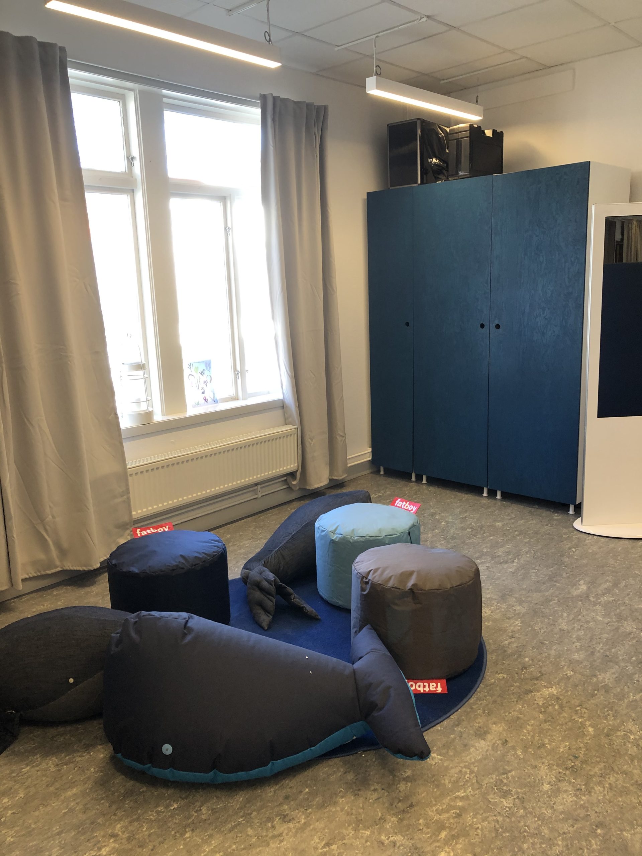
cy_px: 428
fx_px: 692
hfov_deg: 49.7
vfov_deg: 63.4
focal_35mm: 28
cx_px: 321
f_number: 1.8
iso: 32
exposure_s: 1/33
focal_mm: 3.99
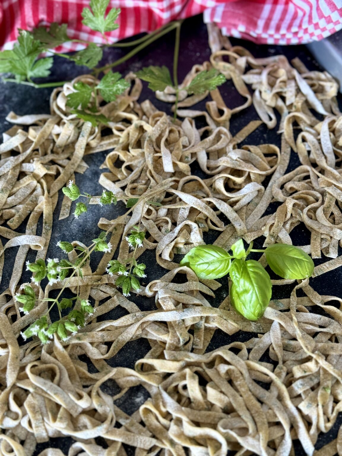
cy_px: 228
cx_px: 171
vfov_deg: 39.7
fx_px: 632
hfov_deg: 30.3
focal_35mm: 48
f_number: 1.78
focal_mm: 6.76
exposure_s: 1/46
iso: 250
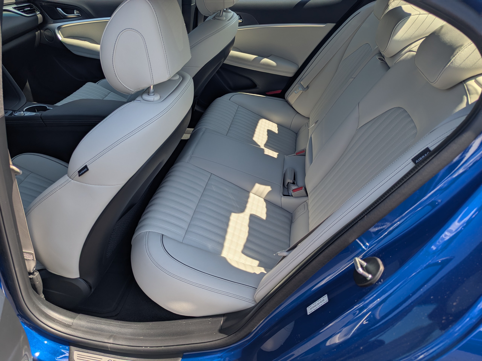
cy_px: 180
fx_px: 334
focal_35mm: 24
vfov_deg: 56.8
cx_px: 241
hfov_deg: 71.6
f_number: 1.85
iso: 49
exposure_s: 1/1397
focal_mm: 6.81
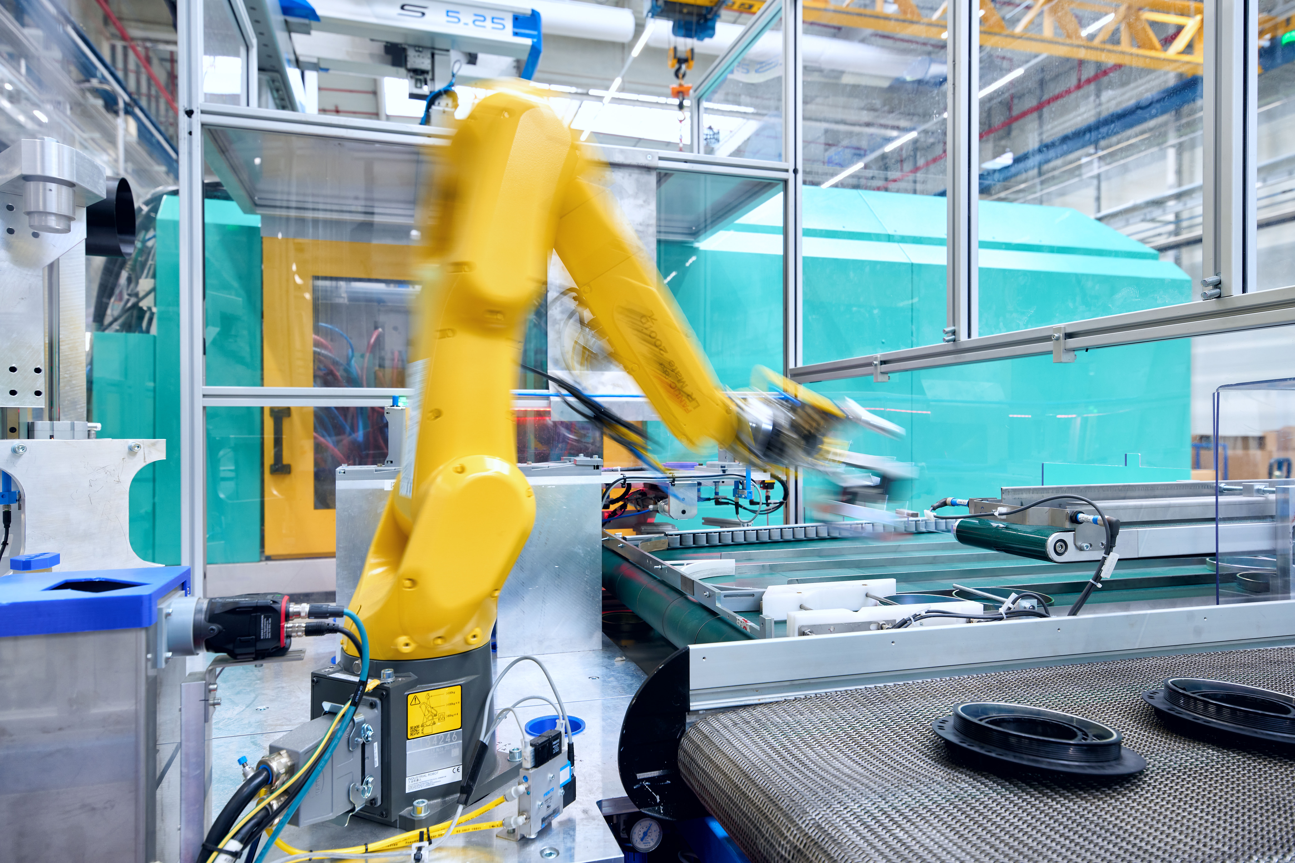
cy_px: 432
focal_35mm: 23
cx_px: 648
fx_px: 827
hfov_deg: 76.1
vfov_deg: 55.1
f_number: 4.8
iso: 280
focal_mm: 23
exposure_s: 1/15
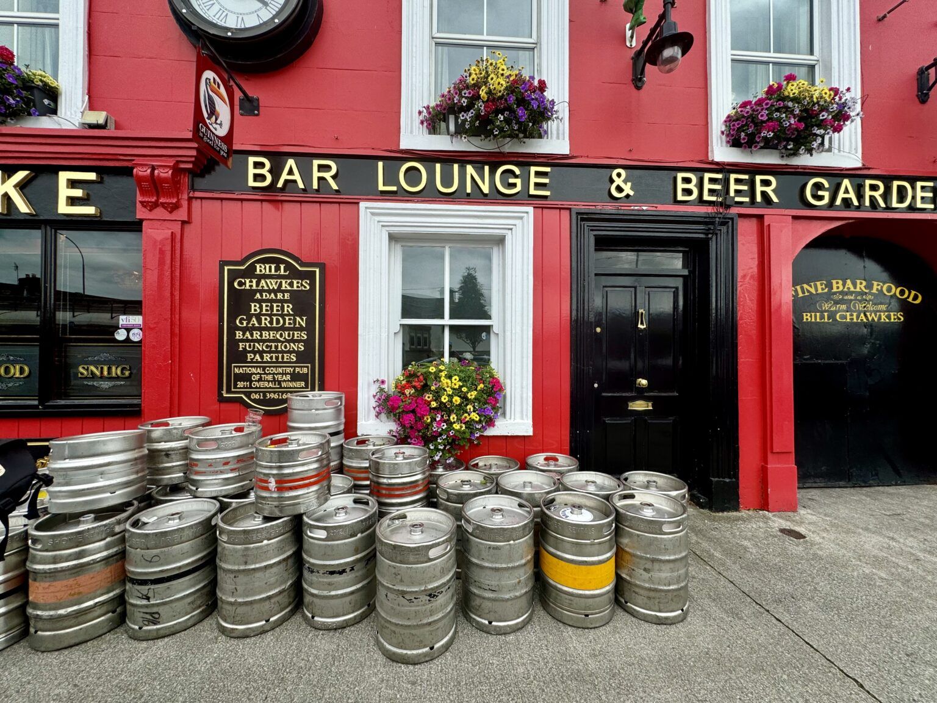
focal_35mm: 14
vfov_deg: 85.7
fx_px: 379
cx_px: 468
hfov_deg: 102.1
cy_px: 352
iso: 40
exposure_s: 1/787
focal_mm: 2.22
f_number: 2.2
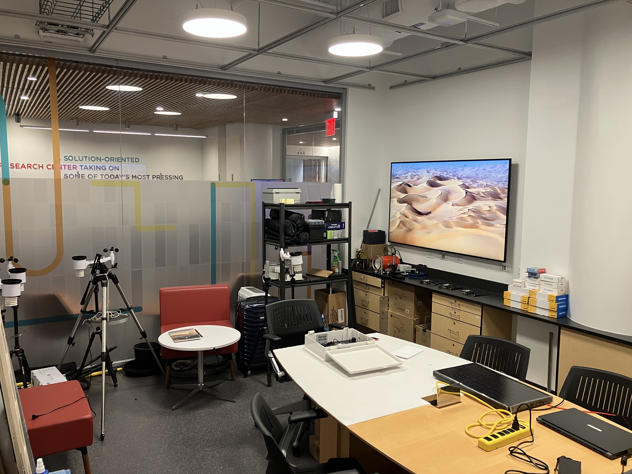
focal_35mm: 28
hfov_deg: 63.4
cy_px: 237
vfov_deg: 49.7
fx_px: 511
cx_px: 316
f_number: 1.8
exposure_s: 1/60
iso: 125
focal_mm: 3.99
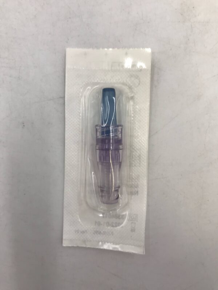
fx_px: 235
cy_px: 145
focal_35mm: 28
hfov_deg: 49.7
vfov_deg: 63.4
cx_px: 109
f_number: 1.8
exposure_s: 1/60
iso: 32
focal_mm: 3.99
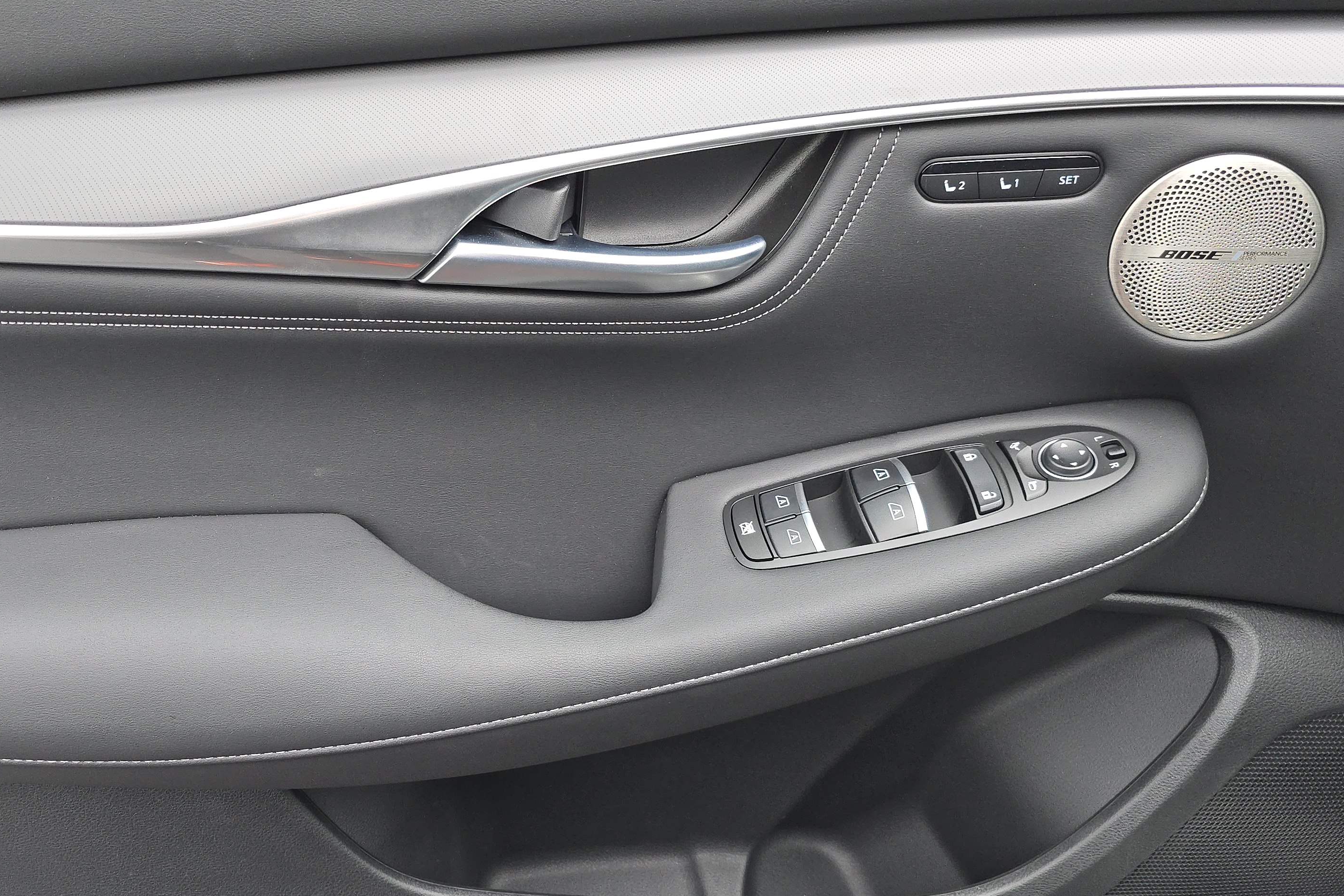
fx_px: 1269
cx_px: 568
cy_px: 477
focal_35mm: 34
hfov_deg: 55.5
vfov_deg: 38.9
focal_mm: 6.3
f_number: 1.7
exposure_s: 1/180
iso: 125
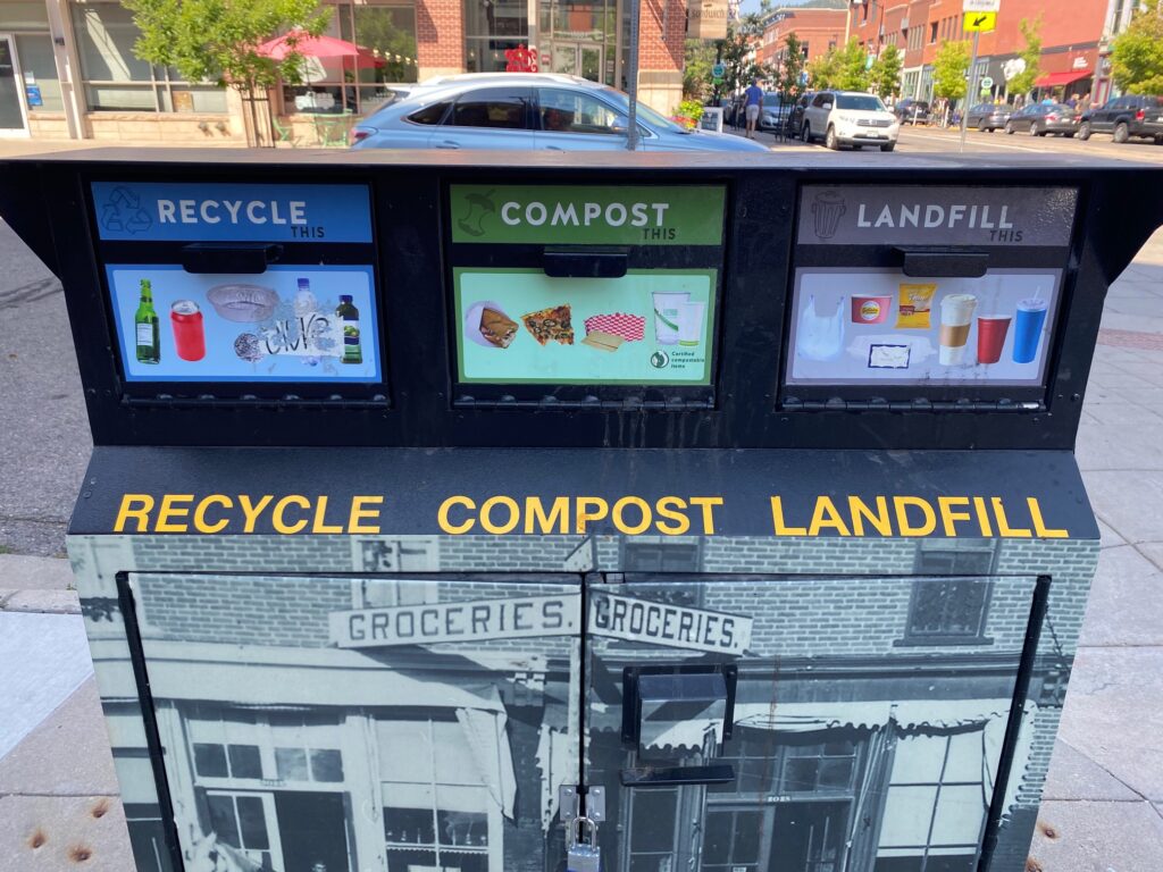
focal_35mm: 26
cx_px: 582
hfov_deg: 67.3
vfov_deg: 53.1
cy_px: 436
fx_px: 874
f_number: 1.8
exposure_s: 1/454
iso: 32
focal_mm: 4.25
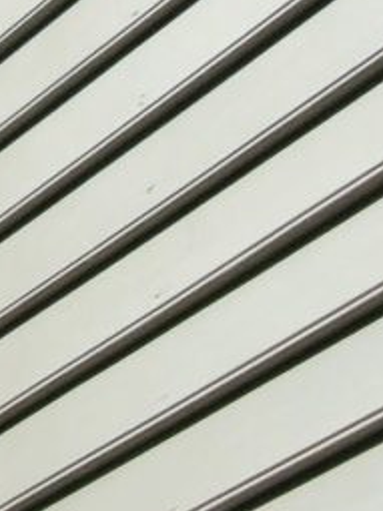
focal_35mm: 182
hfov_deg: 7.9
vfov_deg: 10.8
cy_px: 107
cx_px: -305
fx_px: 2687
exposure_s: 1/640
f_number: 4.5
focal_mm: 15.7
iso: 100
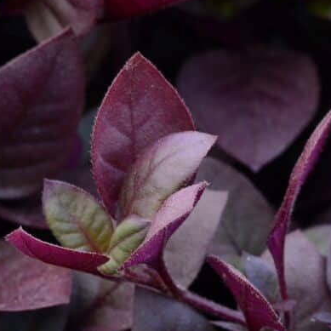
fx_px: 3808
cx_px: 377
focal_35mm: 352
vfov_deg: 4.9
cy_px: 595
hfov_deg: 5.0
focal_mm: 105
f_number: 11
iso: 200
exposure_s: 1/25
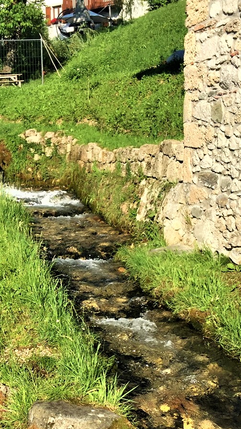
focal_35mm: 56
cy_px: 296
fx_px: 636
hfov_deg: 21.1
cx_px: 41
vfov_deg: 36.7
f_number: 2.2
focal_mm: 4.15
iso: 32
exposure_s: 1/1582
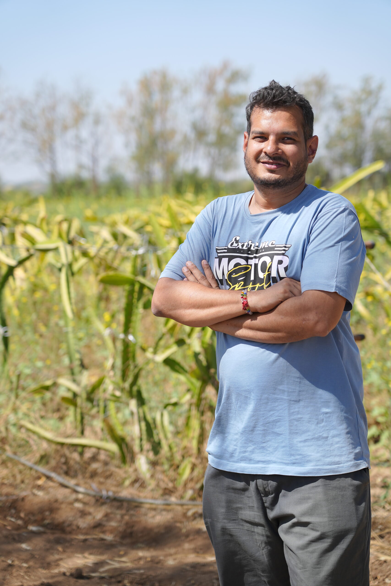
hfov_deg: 15.5
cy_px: 293
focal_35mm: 88
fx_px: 1433
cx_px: 196
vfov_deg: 23.1
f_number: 4
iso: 100
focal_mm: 88
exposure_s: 1/500
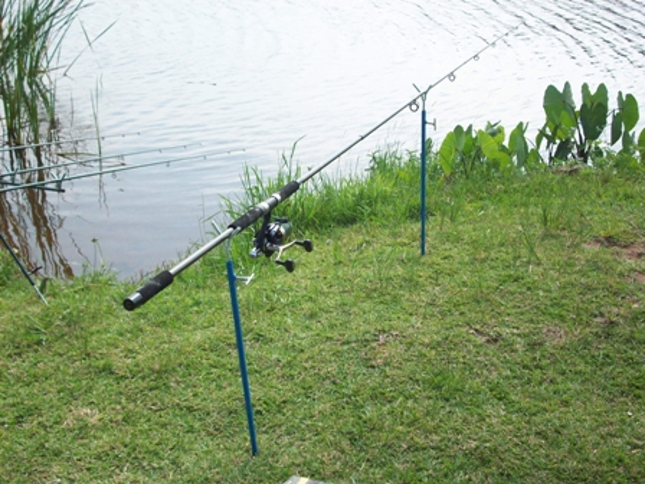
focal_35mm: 54
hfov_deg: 35.5
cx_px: 322
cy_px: 242
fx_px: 1006
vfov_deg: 27.0
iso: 200
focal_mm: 9
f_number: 3.4
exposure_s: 1/1379
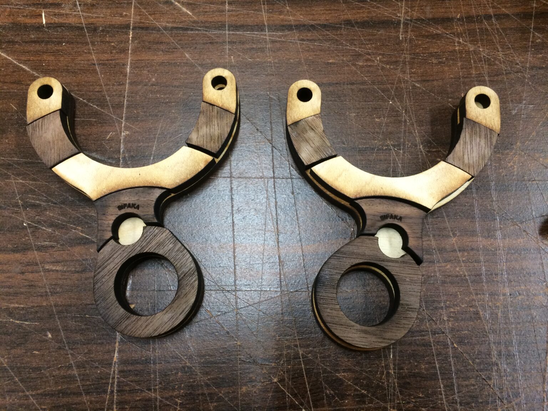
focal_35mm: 30
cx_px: 274
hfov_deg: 60.0
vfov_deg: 46.8
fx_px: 475
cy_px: 206
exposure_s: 1/30
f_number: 2.2
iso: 160
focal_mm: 4.12
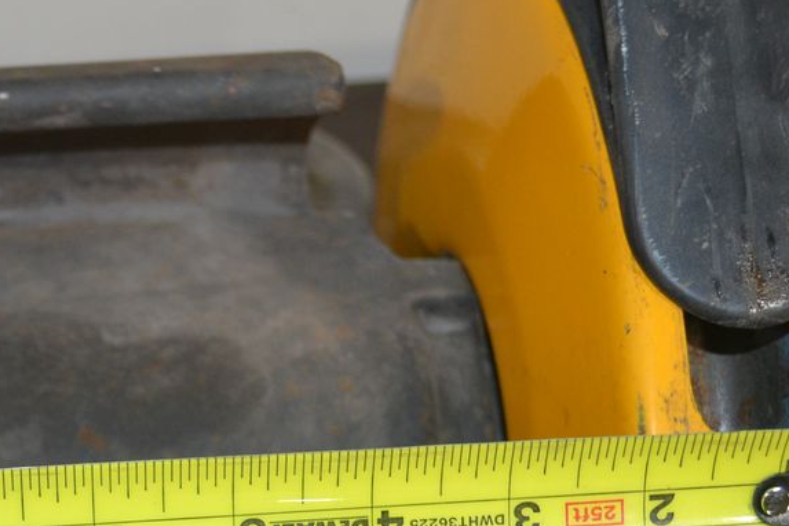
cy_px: 562
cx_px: 77
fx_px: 2060
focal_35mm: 94
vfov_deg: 14.3
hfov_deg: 21.2
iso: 560
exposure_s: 1/60
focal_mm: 26
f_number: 4.2
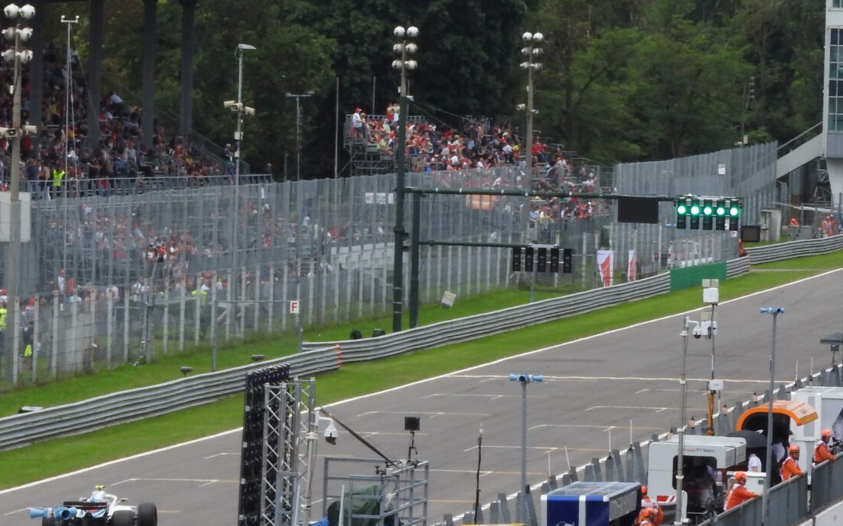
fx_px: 9004
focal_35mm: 392
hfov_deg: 5.4
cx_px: 178
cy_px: 379
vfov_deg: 3.3
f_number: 5.3
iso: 100
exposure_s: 1/250
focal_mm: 35.8
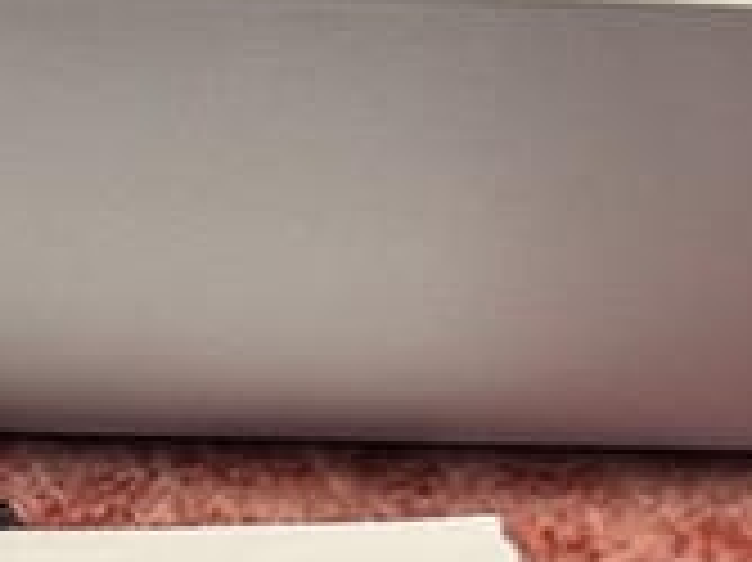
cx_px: -849
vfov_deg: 9.4
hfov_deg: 11.4
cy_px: 895
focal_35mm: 153
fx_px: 3321
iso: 125
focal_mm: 6.86
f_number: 1.78
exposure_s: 1/60
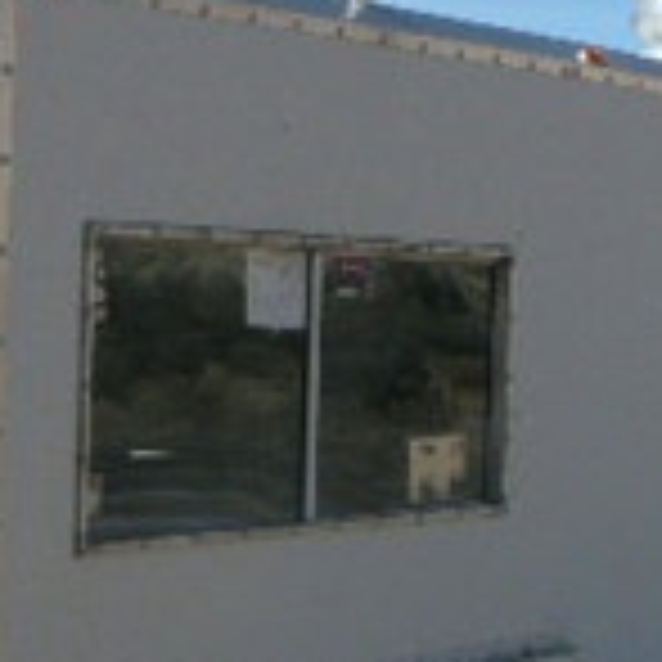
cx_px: 356
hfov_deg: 16.1
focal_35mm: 108
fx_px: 2337
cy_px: 333
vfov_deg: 16.1
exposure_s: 1/250
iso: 100
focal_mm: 4.6
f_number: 8
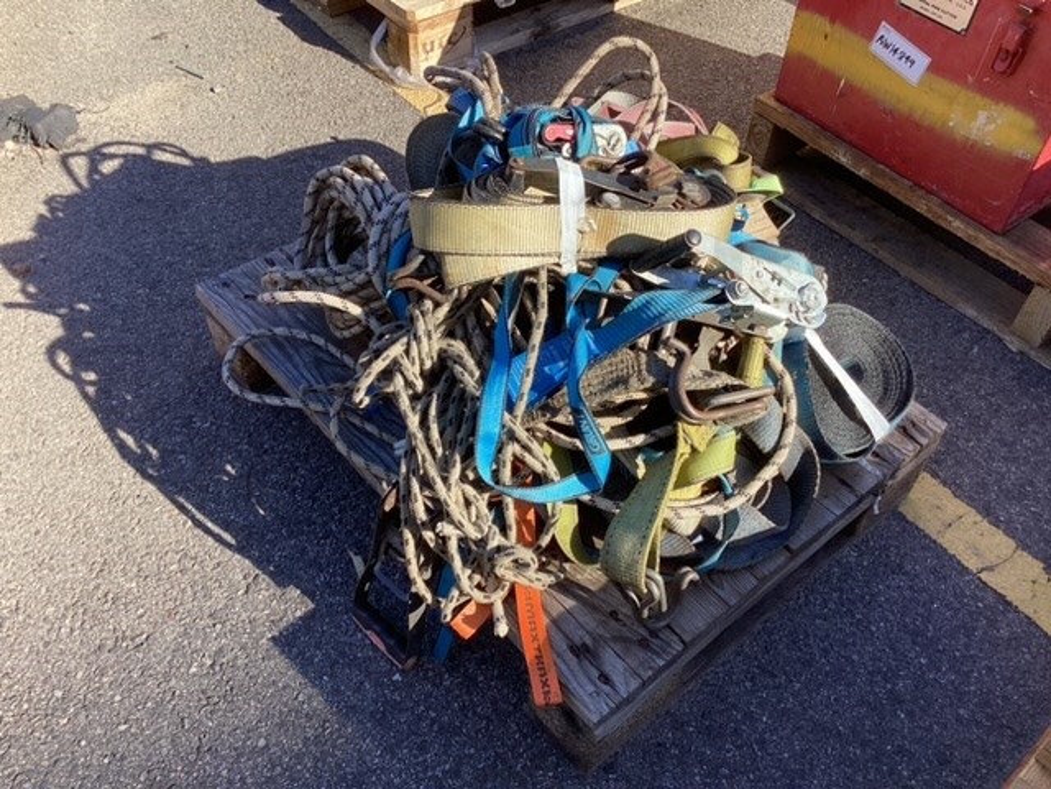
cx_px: 526
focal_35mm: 31
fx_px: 941
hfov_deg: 58.4
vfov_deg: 45.4
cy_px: 394
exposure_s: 1/395
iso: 25
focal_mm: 3.3
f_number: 2.4
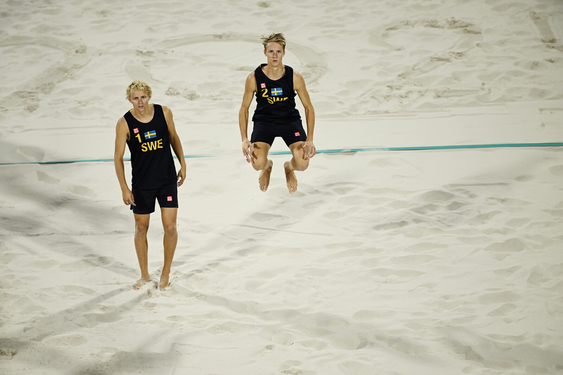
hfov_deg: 5.2
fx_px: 6256
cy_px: 188
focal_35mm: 400
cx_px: 282
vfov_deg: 3.4
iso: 1600
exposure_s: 1/2500
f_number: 2.8
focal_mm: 400
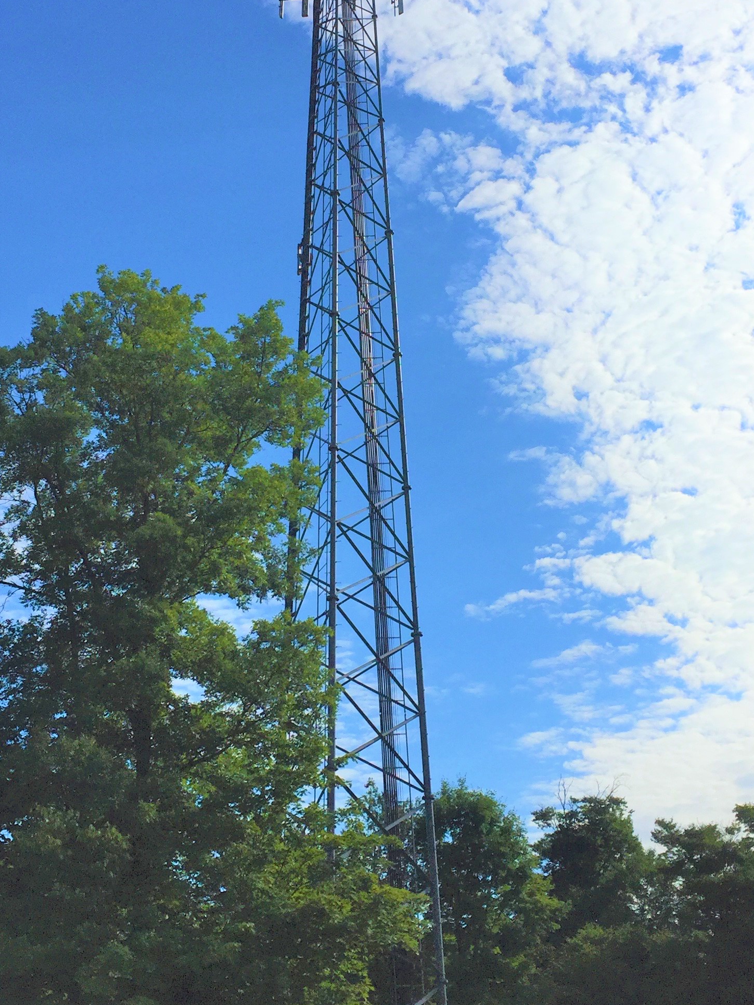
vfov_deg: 38.8
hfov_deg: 29.7
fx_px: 1423
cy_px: 410
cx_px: 337
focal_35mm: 49
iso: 32
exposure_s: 1/6623
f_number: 2.2
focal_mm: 4.15
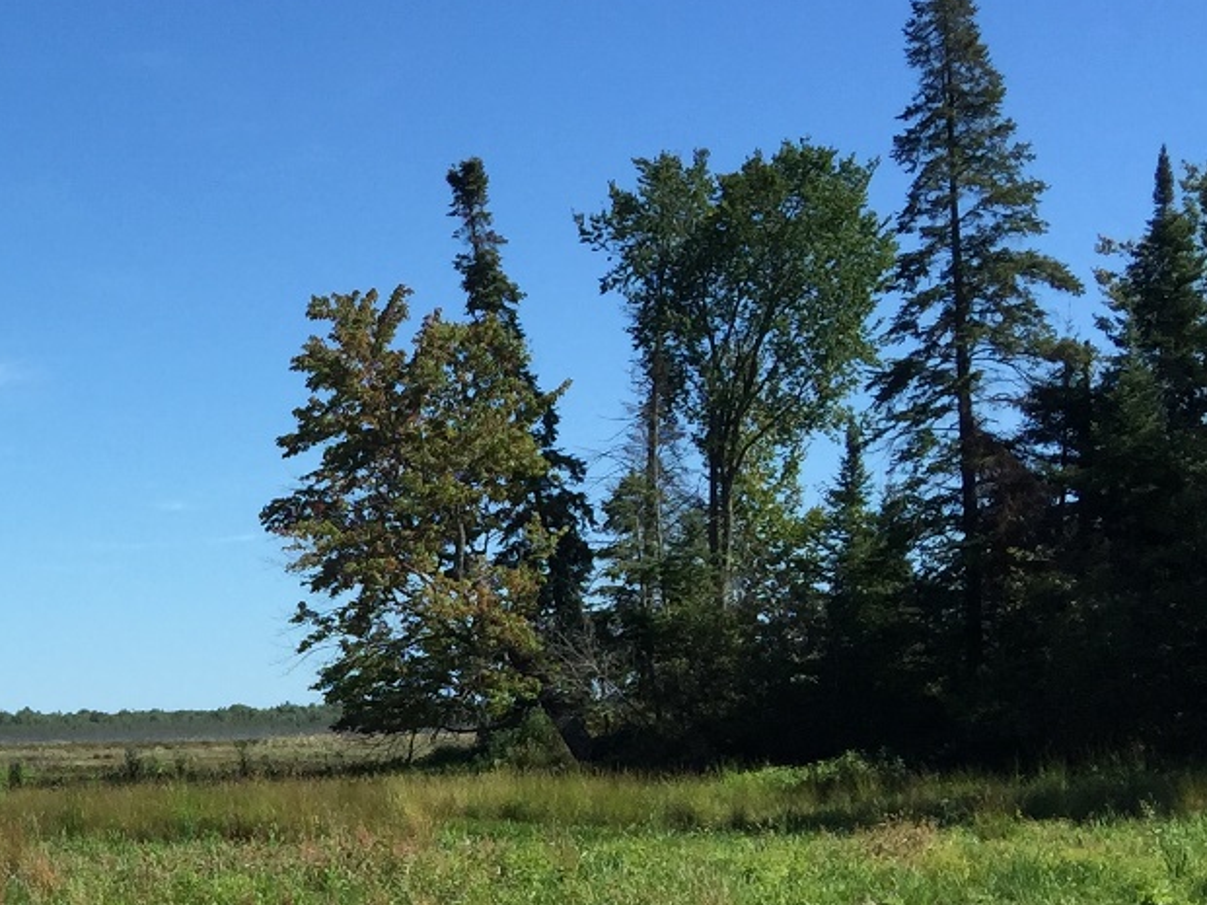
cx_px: -402
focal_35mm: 84
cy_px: 880
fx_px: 2929
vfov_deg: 17.2
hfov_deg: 21.0
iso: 32
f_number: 2.2
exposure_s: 1/1721
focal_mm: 4.15
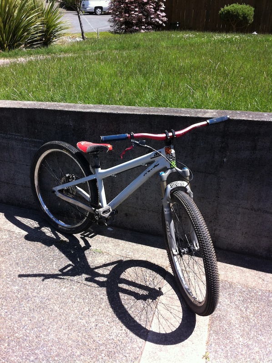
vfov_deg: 52.7
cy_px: 182
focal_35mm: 35
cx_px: 136
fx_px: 367
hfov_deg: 40.6
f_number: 2.8
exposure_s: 1/569
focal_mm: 3.85
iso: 80
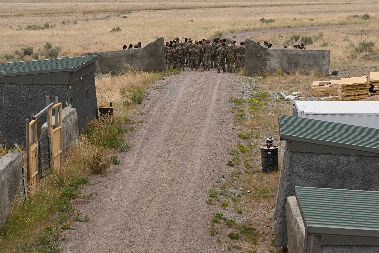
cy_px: 126
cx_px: 190
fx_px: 1158
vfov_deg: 12.5
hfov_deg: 18.6
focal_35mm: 110
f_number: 8
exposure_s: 1/400
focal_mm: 110
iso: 320
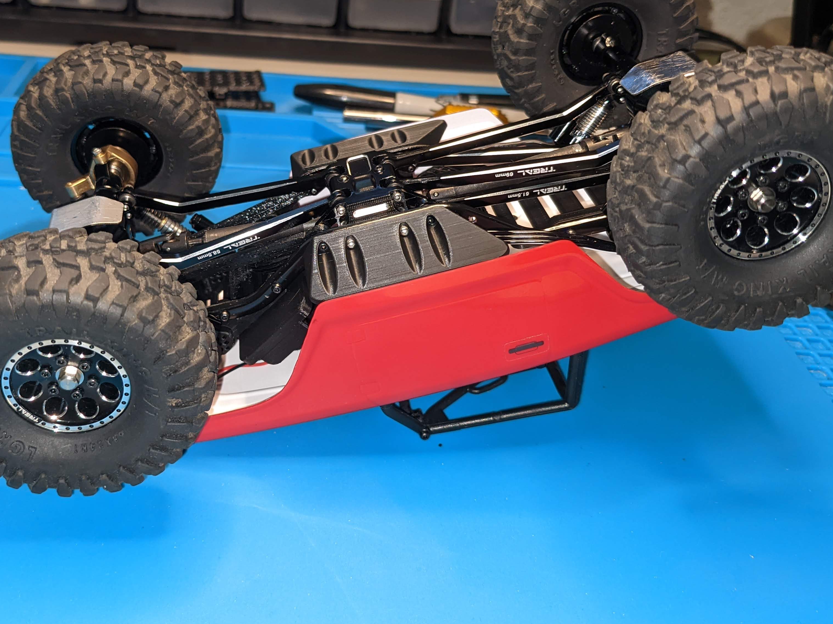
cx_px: 391
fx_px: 866
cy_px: 234
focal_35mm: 36
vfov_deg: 39.4
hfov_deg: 51.3
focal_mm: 4.38
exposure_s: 1/84.5
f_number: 1.73
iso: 224
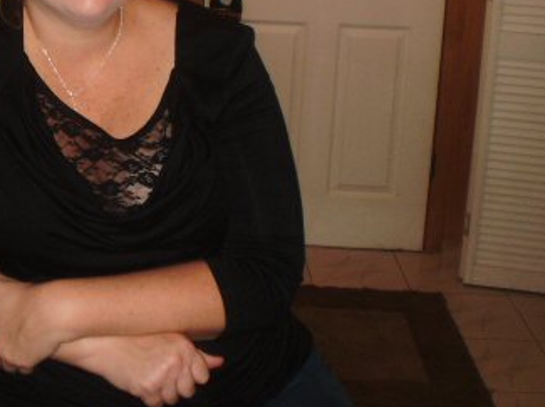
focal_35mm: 71
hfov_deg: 26.8
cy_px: 33
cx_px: 87
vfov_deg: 20.2
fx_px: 1117
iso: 64
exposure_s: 1/30
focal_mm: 6.3
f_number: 3.1
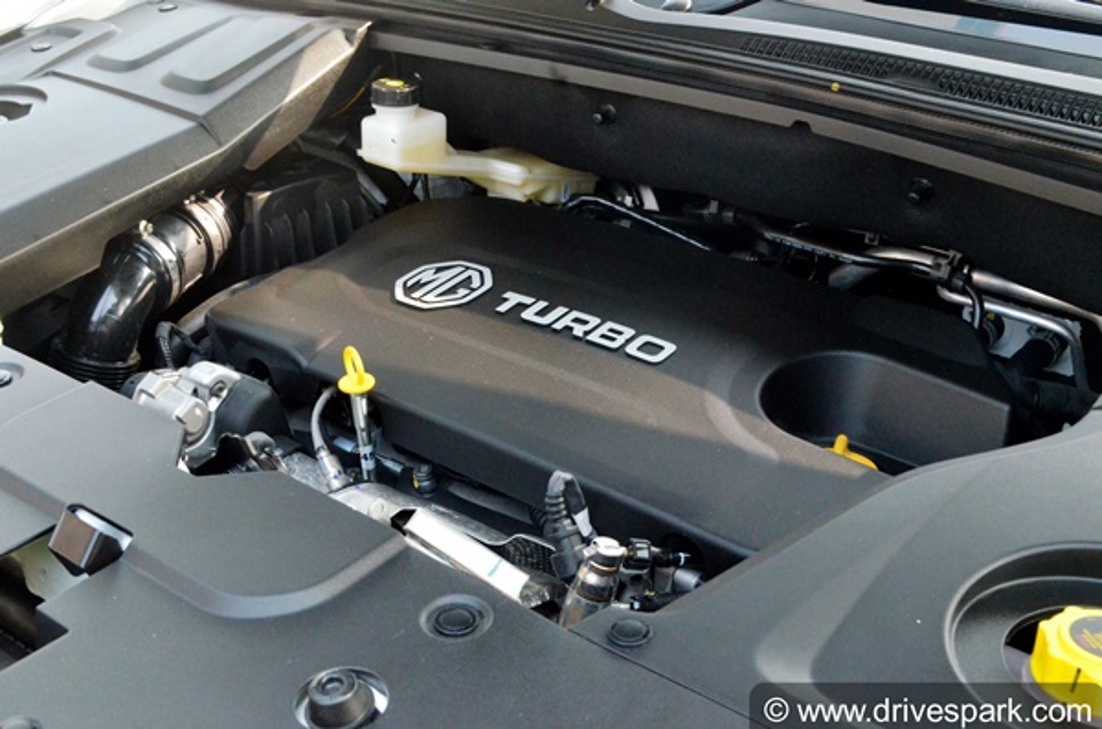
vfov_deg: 27.9
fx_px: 1466
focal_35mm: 48
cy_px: 364
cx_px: 551
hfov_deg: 41.2
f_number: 11
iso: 5000
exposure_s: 1/200
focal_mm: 32
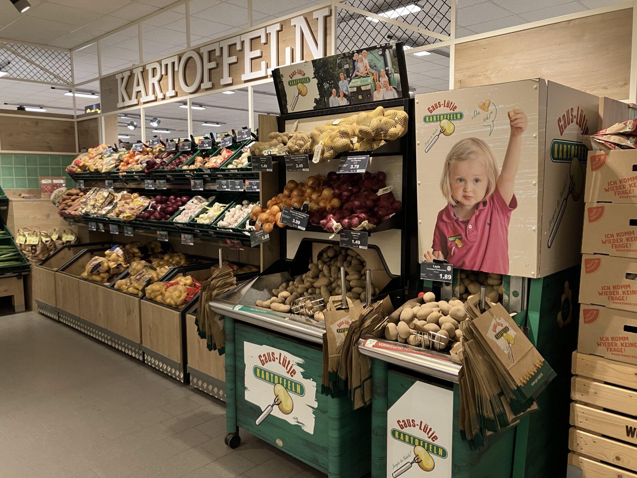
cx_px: 318
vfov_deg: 49.7
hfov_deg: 63.4
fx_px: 515
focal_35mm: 28
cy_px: 239
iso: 125
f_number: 1.8
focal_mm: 3.99
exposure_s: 1/50
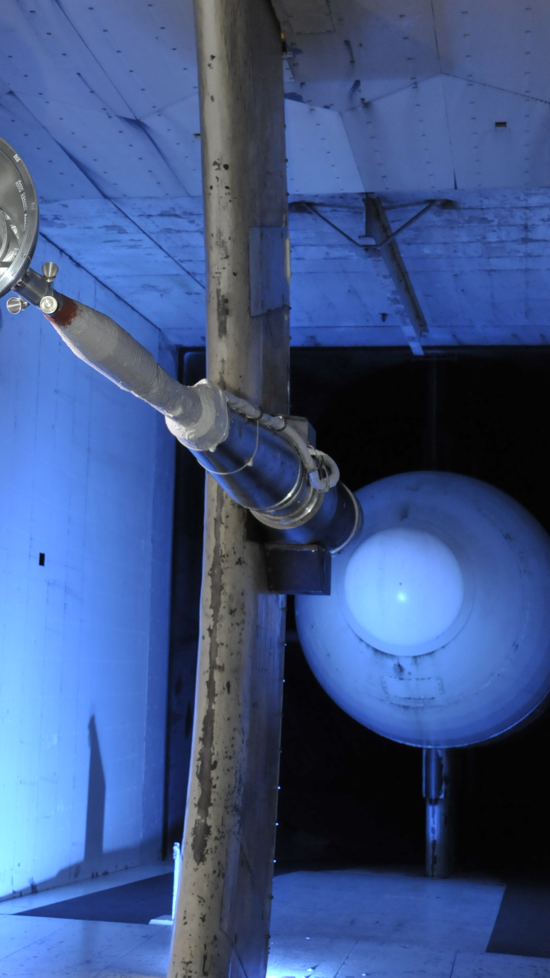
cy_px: 364
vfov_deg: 32.8
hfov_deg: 18.8
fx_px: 1652
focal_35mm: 64
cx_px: 124
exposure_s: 1/10
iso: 1000
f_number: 5.6
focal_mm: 29
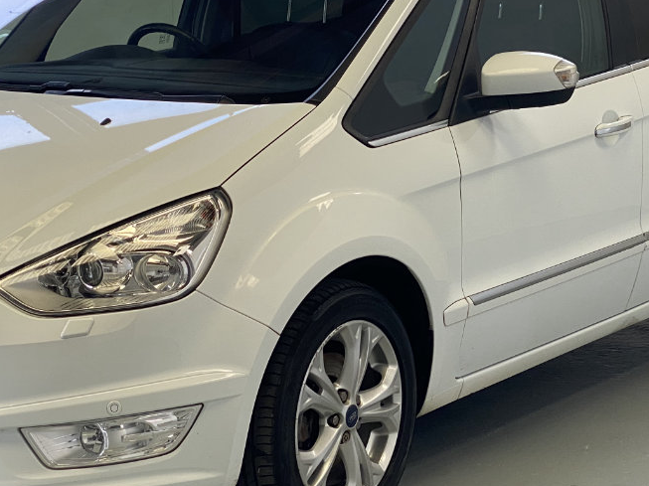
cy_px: 228
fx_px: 1911
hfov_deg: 19.3
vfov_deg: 14.5
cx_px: 260
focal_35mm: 102
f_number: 2
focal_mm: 6
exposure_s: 1/122
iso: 32
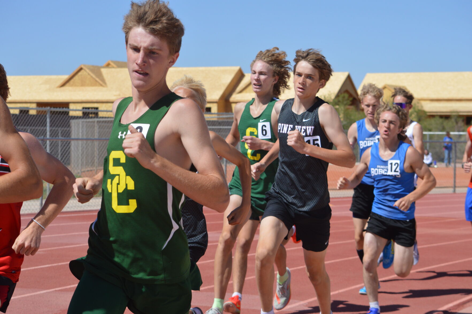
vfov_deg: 11.7
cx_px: 236
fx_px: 1533
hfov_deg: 17.5
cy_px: 157
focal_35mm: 117
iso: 400
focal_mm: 78
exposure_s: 1/2000
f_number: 6.3
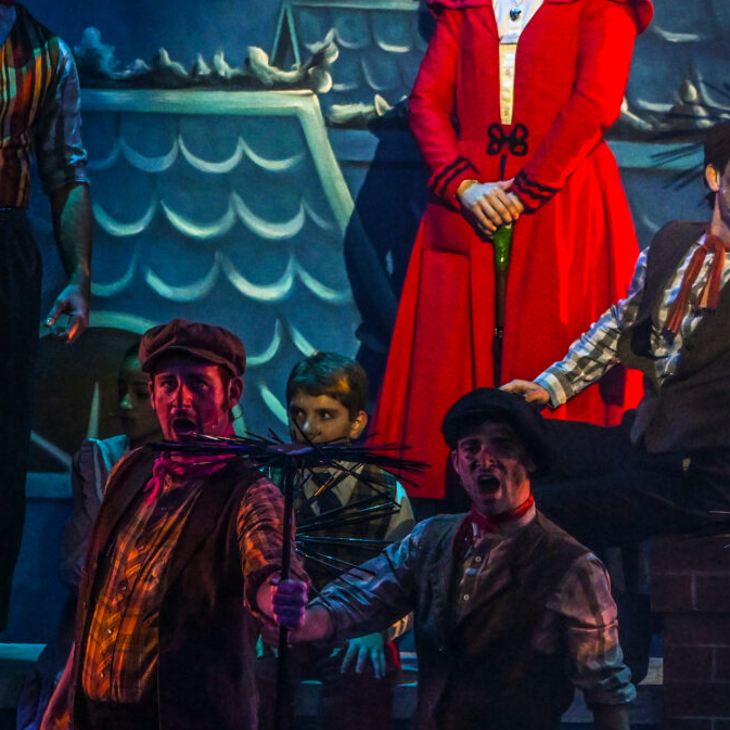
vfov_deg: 3.0
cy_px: 374
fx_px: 13886
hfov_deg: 3.0
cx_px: -108
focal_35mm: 582
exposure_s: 1/320
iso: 4000
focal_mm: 180
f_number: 4
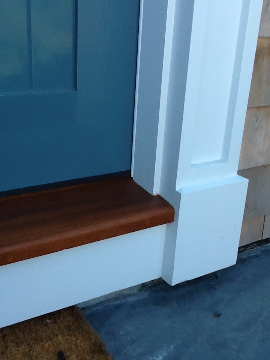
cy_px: 180
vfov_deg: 42.9
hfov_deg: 32.9
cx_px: 135
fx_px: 458
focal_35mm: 44
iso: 40
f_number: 2.4
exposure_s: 1/225
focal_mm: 2.03
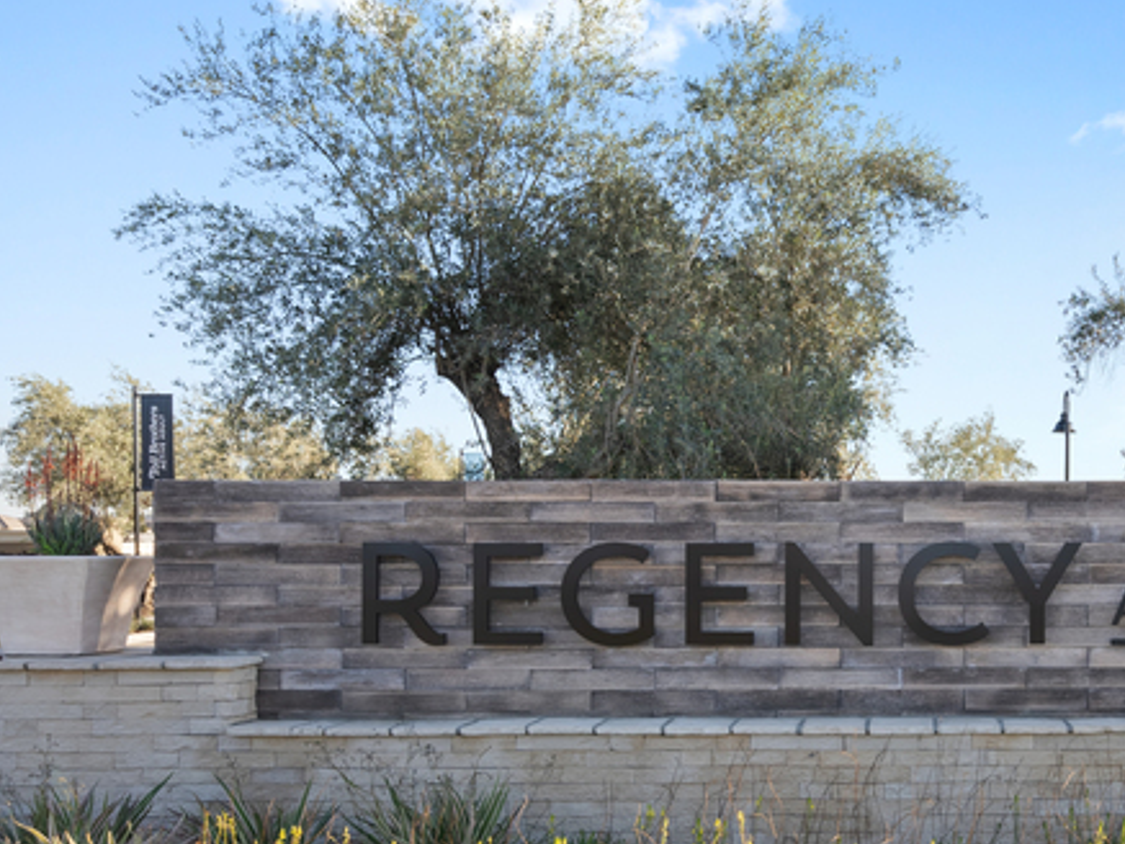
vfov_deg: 38.3
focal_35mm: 37
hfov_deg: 46.3
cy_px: 551
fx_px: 1203
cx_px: 965
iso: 100
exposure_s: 1/25
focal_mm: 21
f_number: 8
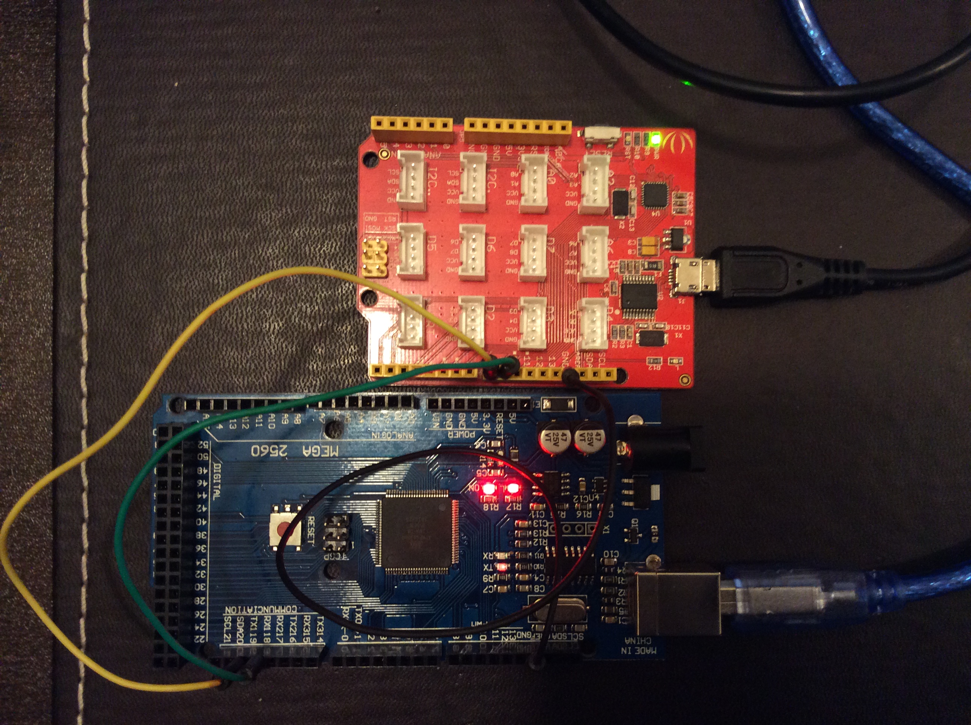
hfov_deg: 56.9
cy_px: 362
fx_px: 896
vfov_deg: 44.1
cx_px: 486
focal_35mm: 32
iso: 125
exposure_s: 1/24
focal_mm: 3.3
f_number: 2.4
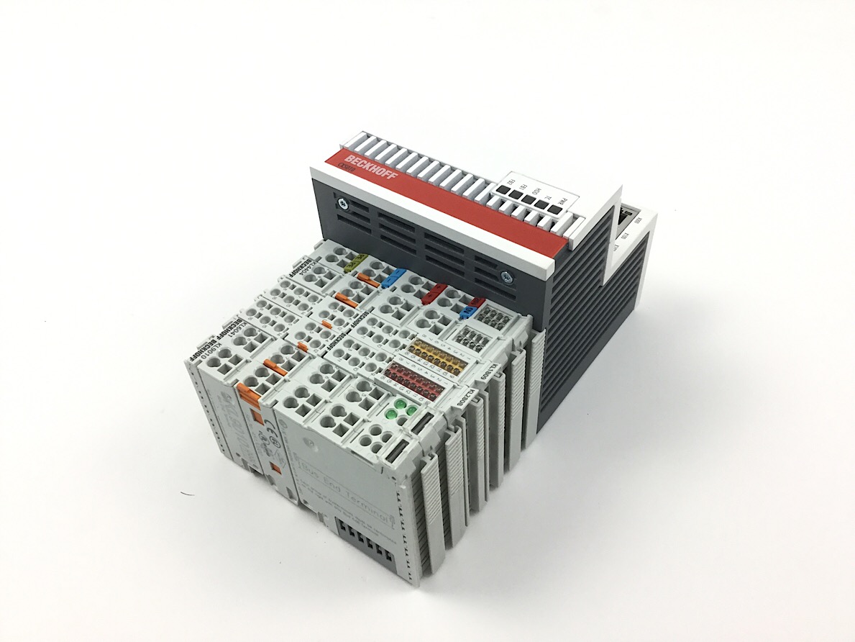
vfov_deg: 45.4
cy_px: 321
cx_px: 428
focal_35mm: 31
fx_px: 766
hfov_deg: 58.3
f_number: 2.4
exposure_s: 1/33
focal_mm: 3.3
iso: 40
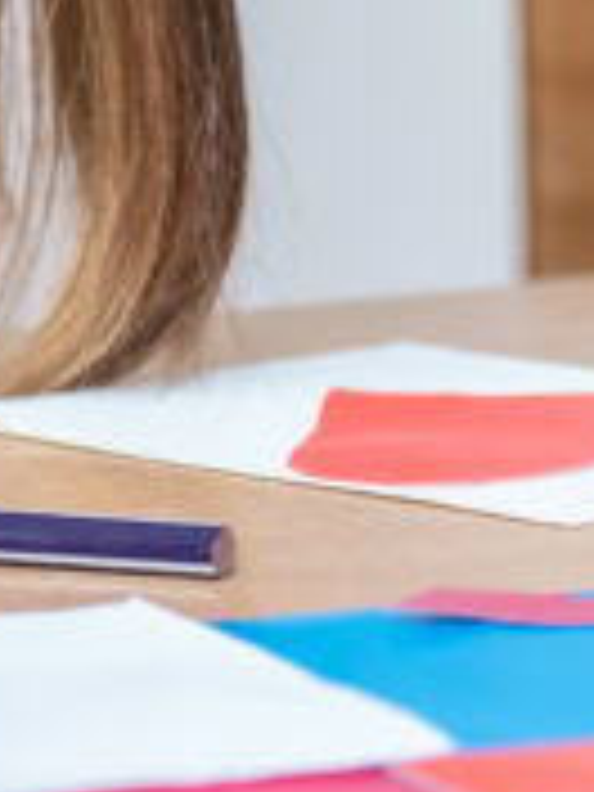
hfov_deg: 2.4
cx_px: -644
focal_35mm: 626
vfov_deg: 3.2
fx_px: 14323
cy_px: -668
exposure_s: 1/100
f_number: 3.5
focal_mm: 112
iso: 200
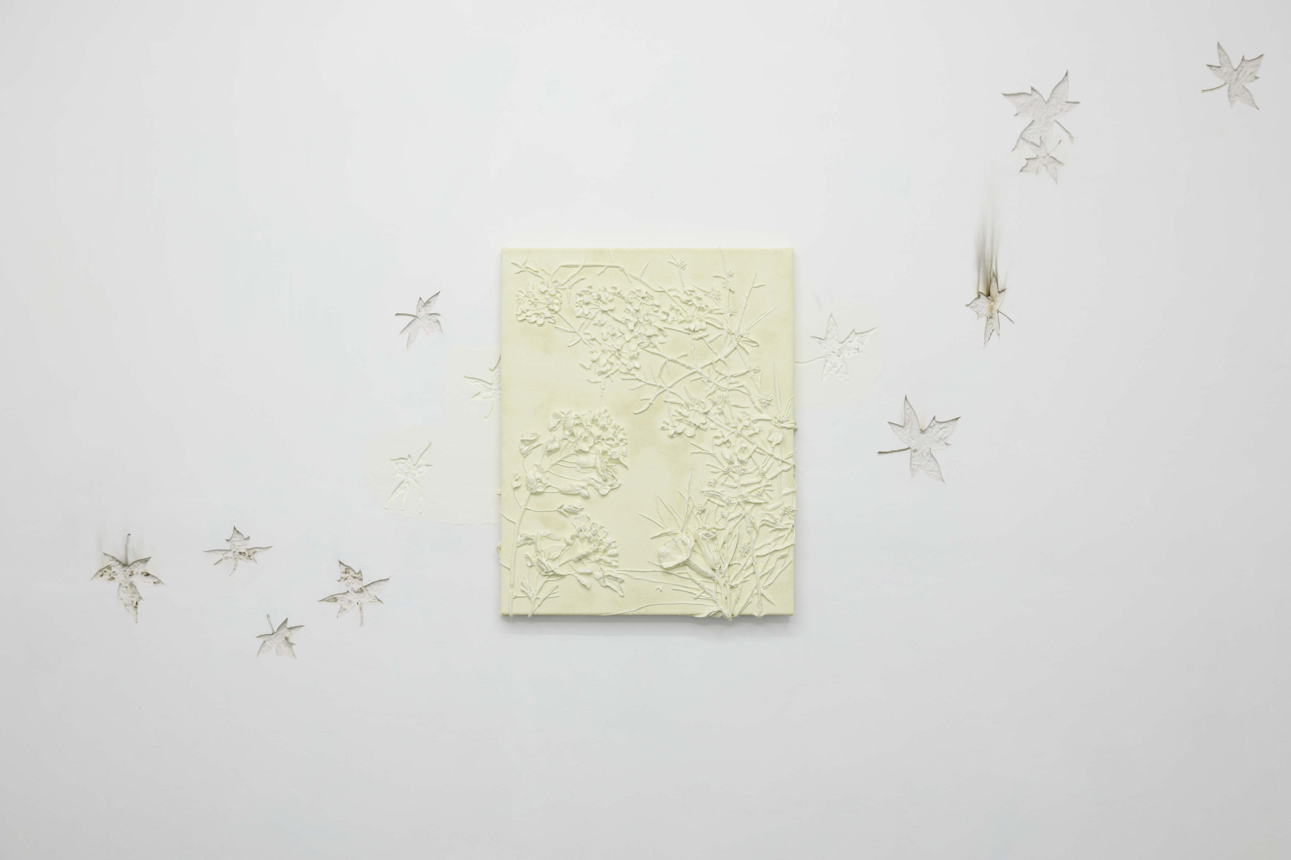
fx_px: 1255
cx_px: 646
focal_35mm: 35
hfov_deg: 54.4
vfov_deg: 37.8
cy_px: 430
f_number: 5.6
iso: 100
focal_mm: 35
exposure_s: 1/15
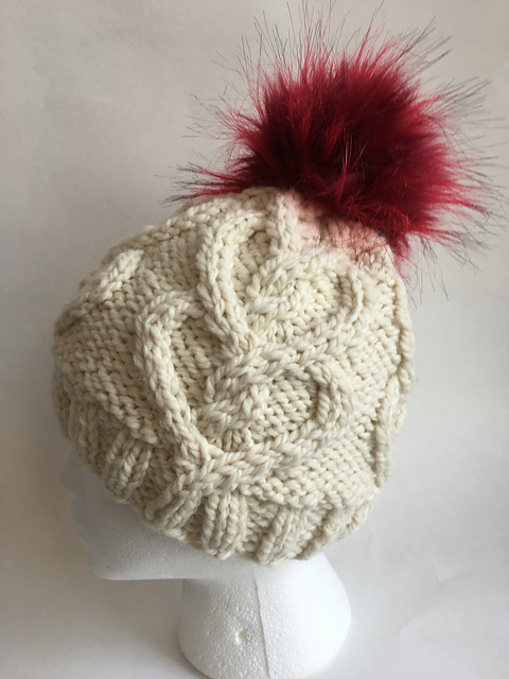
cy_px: 340
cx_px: 254
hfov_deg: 48.2
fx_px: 569
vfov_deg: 61.7
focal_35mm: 29
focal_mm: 4.15
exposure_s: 1/60
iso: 25
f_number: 2.2
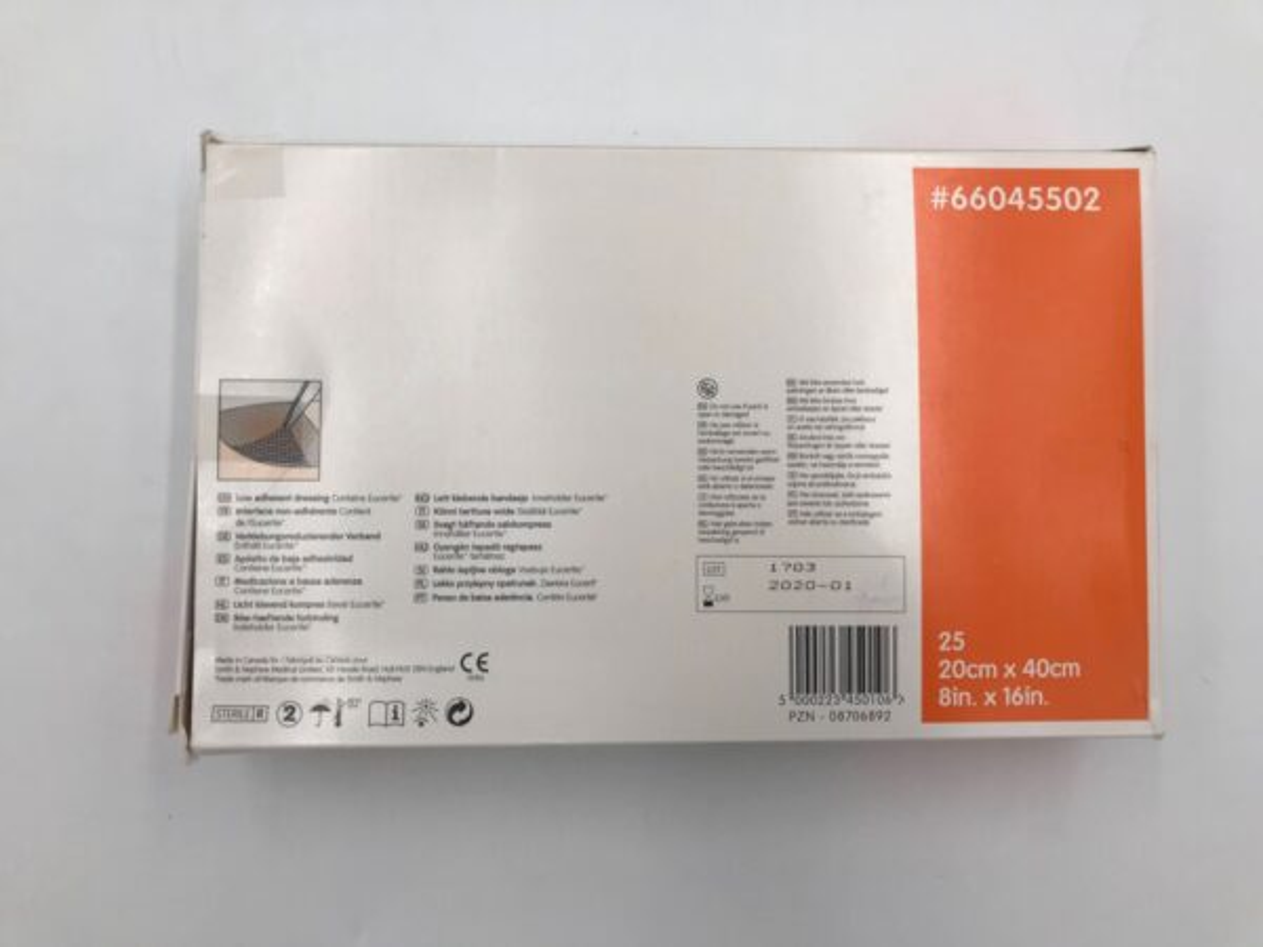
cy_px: 474
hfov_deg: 63.4
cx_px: 632
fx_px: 1022
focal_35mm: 28
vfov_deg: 49.7
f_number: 1.8
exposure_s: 1/195
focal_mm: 3.99
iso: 20
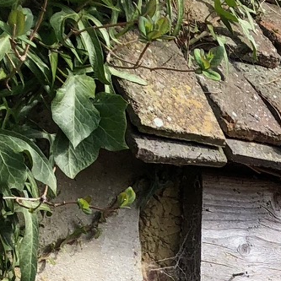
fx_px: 1378
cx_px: 539
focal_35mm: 150
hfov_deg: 10.8
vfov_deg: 10.8
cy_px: 536
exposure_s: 1/592
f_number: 1.8
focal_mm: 4
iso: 20
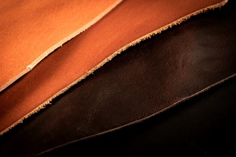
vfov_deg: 16.6
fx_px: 541
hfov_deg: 24.6
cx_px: 118
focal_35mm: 82
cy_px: 78
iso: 100
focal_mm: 55
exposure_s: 1/200
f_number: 5.6
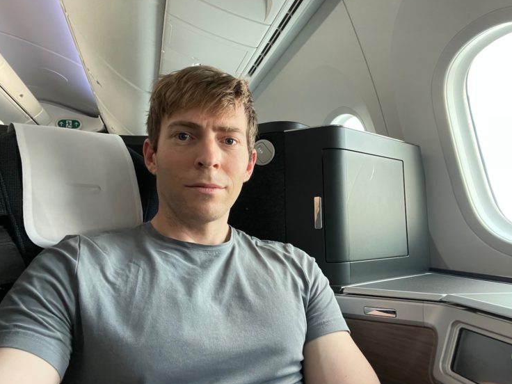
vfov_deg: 56.8
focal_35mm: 24
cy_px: 191
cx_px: 255
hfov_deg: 71.6
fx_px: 355
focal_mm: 2.71
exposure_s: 1/55
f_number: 2.2
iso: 250
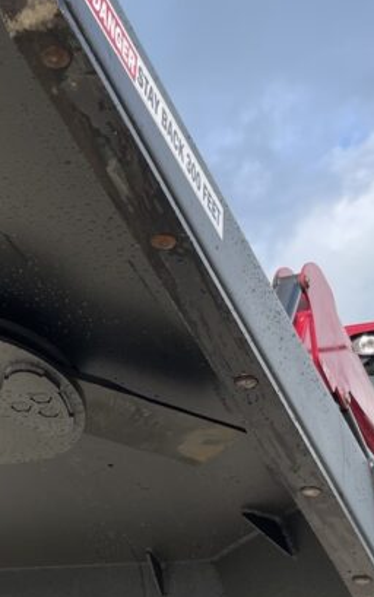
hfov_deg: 16.5
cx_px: -245
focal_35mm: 69
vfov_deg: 29.5
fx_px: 1124
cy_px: 406
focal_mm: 4.2
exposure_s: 1/1887
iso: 32
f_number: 1.6
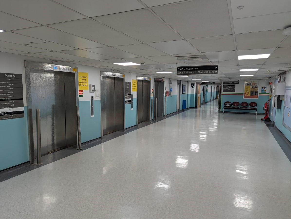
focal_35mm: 24
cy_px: 110
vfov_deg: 56.9
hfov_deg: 71.5
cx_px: 146
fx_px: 202
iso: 58
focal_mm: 6.81
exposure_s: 1/29
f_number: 1.85
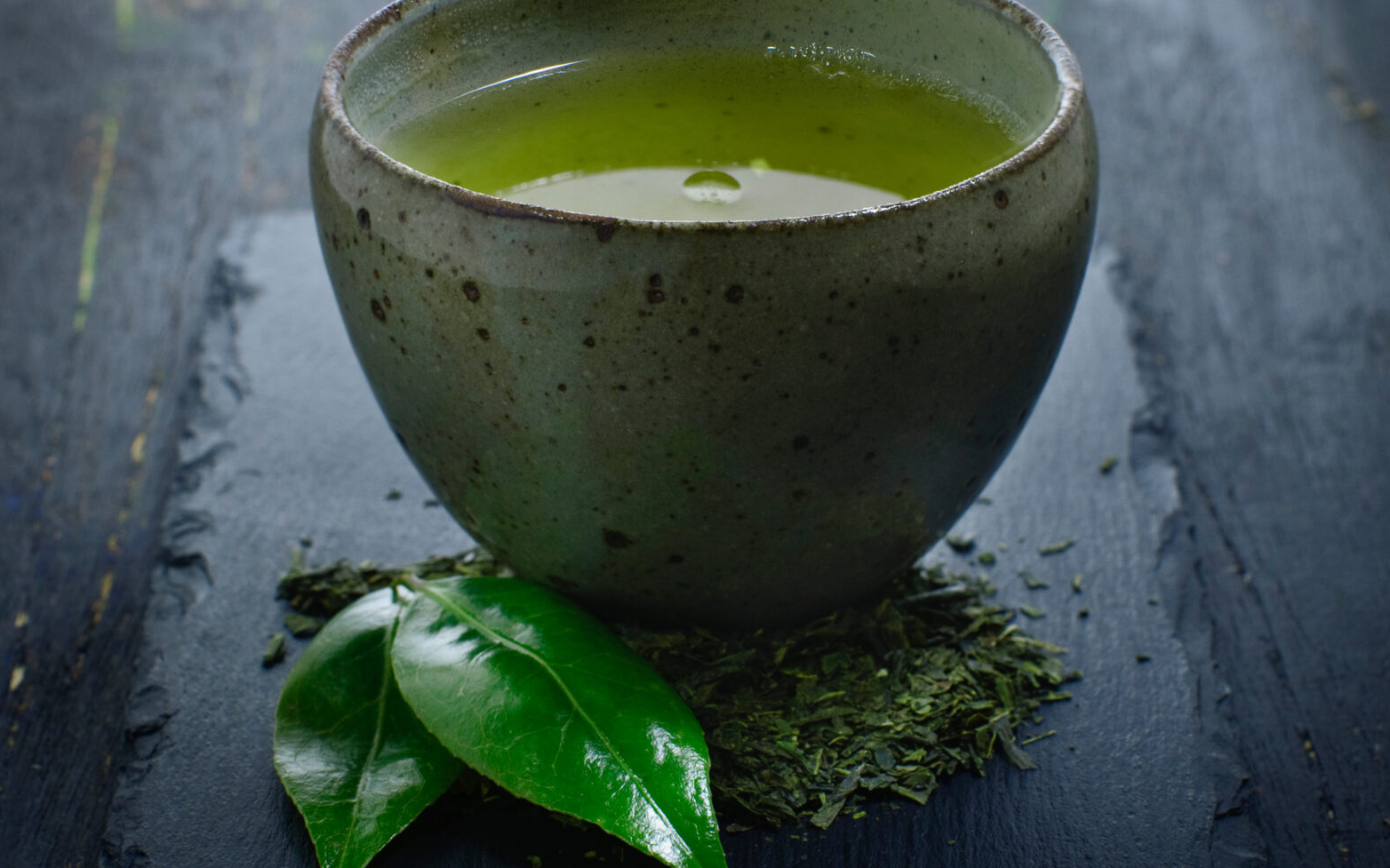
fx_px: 3788
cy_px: 385
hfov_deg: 20.8
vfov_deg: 13.1
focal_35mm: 100
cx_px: 744
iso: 200
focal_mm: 50
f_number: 8
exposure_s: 1/100
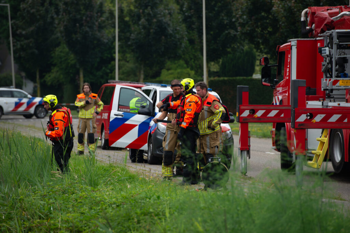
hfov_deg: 10.3
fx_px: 1945
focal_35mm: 200
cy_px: 116
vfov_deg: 6.9
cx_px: 175
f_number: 5
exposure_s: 1/1000
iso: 200
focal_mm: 200
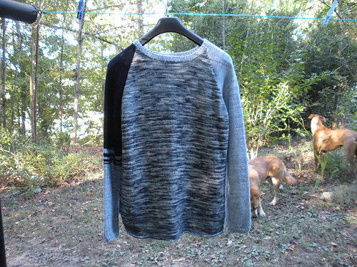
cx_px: 178
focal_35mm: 36
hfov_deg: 51.4
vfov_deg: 39.7
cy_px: 134
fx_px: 371
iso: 400
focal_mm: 6.3
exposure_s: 1/43.5
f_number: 3.5
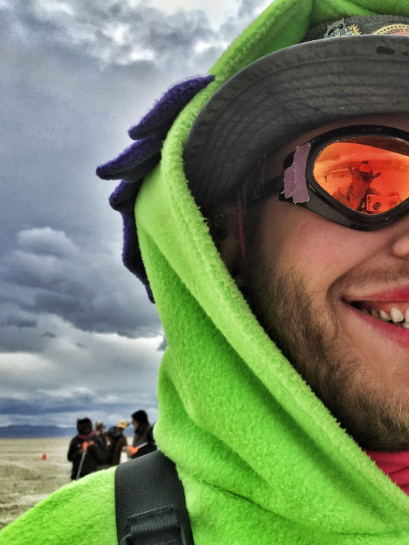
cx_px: 335
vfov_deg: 47.9
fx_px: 614
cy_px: 274
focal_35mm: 39
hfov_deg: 35.5
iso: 32
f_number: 2.2
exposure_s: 1/2198
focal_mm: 4.15
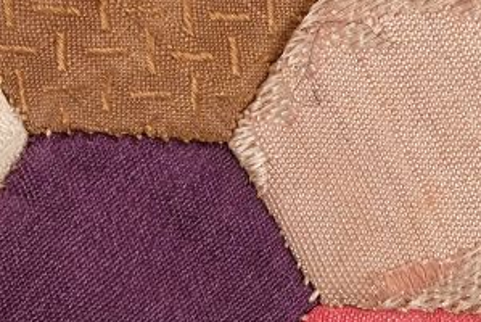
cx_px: -314
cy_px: 283
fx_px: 5564
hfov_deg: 4.9
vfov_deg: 3.3
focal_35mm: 416
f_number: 7.1
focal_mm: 55
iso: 200
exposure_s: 1/125
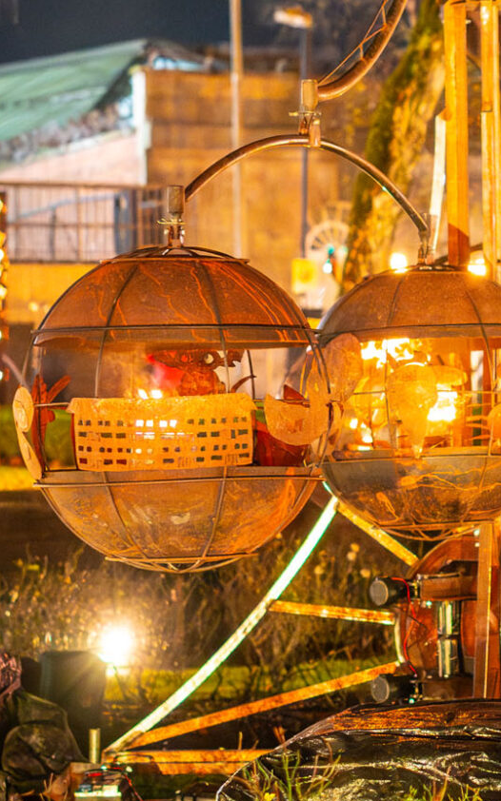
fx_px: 2710
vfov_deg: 16.8
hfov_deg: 10.5
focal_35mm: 124
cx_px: 436
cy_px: 251
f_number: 1.8
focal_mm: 50
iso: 6400
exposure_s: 1/100
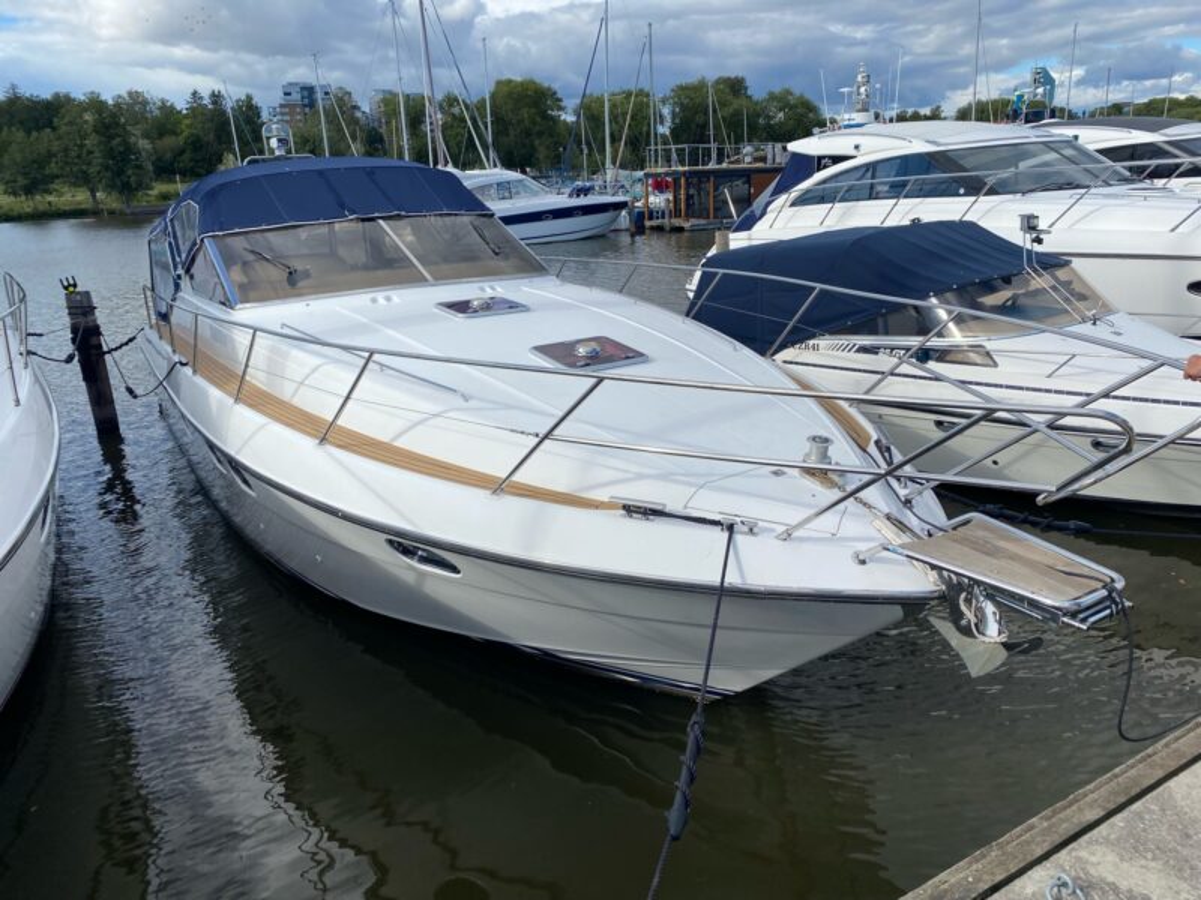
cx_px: 600
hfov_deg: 67.3
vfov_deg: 53.1
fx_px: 902
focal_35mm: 26
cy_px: 450
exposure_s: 1/3040
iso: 32
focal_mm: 4.25
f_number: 1.8
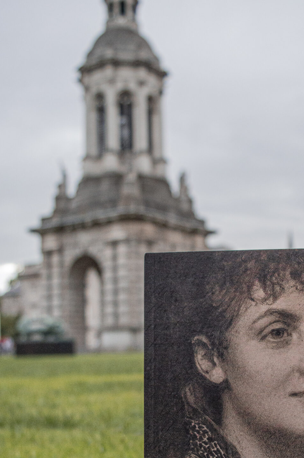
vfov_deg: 40.0
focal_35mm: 48
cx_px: 228
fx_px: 609
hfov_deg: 27.6
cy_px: 346
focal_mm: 18
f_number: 3.5
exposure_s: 1/1250
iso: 800
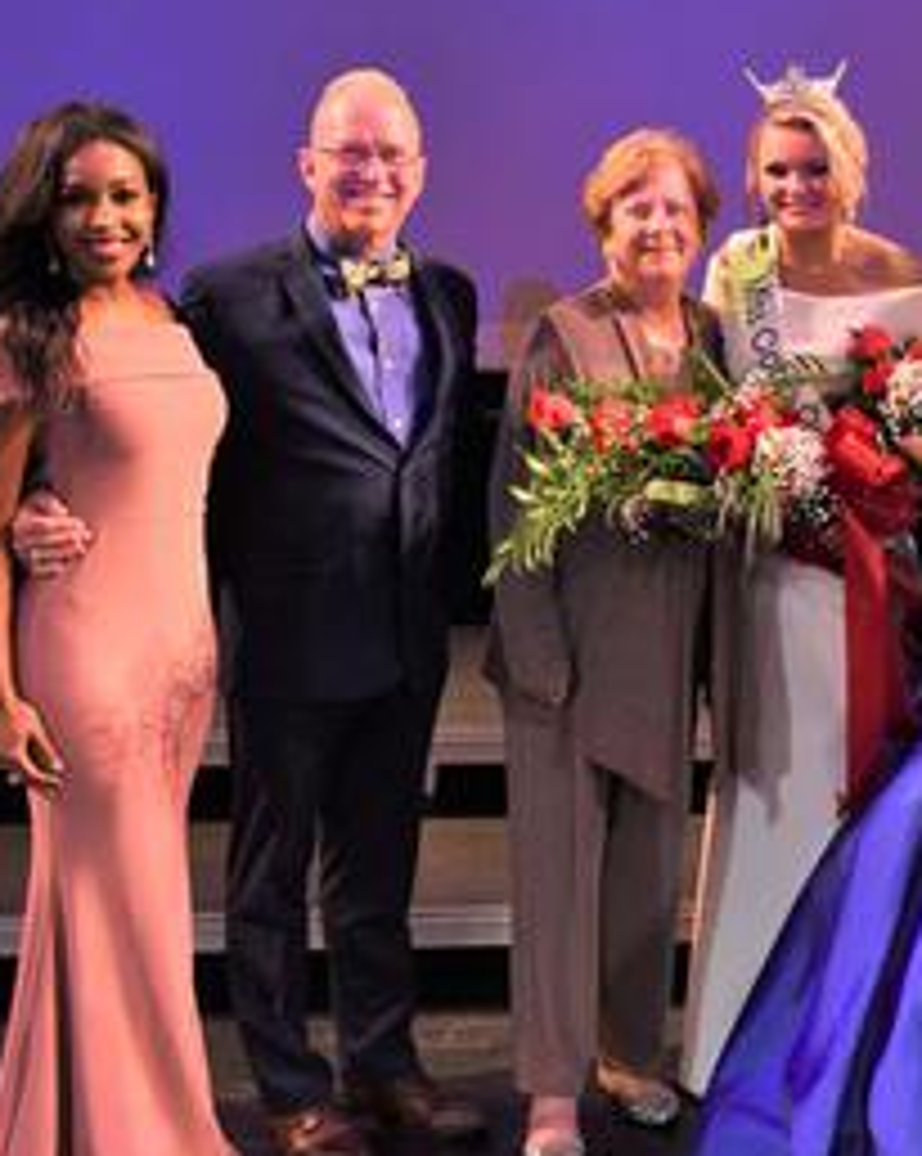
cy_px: 618
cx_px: 1001
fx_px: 1845
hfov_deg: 26.0
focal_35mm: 54
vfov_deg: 34.8
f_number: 4
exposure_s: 1/100
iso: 1000
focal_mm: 31
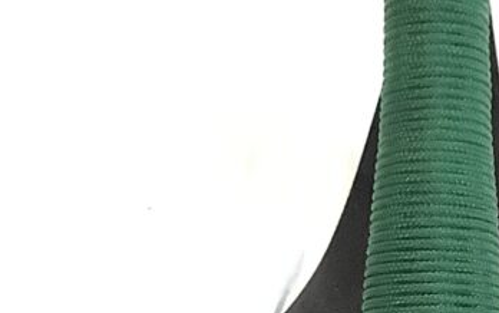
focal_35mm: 145
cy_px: 319
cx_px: 396
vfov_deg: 9.0
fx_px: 1973
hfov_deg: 14.3
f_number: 2.4
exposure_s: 1/30
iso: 400
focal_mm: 3.3
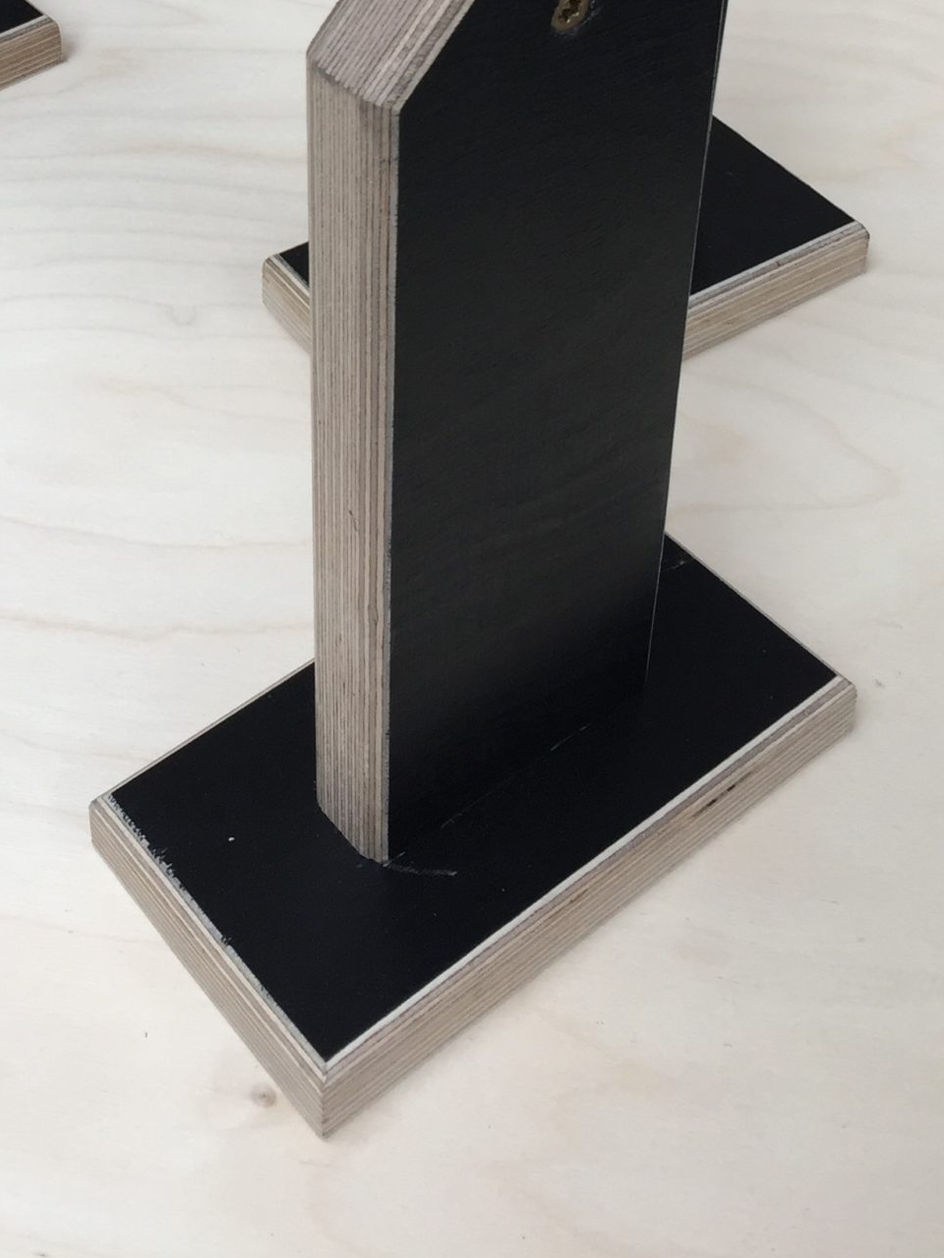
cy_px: 6
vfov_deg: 30.9
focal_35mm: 58
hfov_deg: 24.9
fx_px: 2109
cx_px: 219
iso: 32
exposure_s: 1/120
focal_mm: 4.15
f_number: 2.2
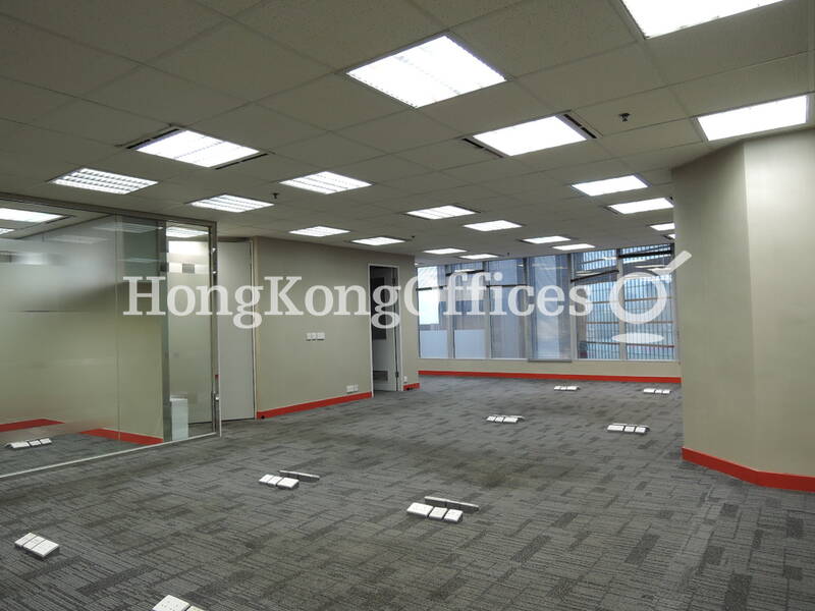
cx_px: 408
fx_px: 565
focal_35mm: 24
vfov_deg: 56.8
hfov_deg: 71.6
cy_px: 306
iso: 220
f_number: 2.8
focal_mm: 5.1
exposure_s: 1/30
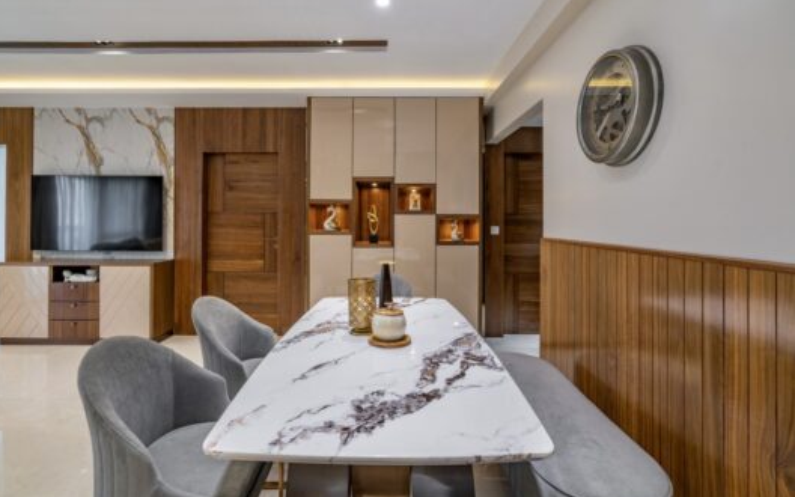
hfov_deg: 94.3
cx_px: 384
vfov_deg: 68.0
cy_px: 237
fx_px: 368
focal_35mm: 17
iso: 100
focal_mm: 16
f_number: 9
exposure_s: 1/4
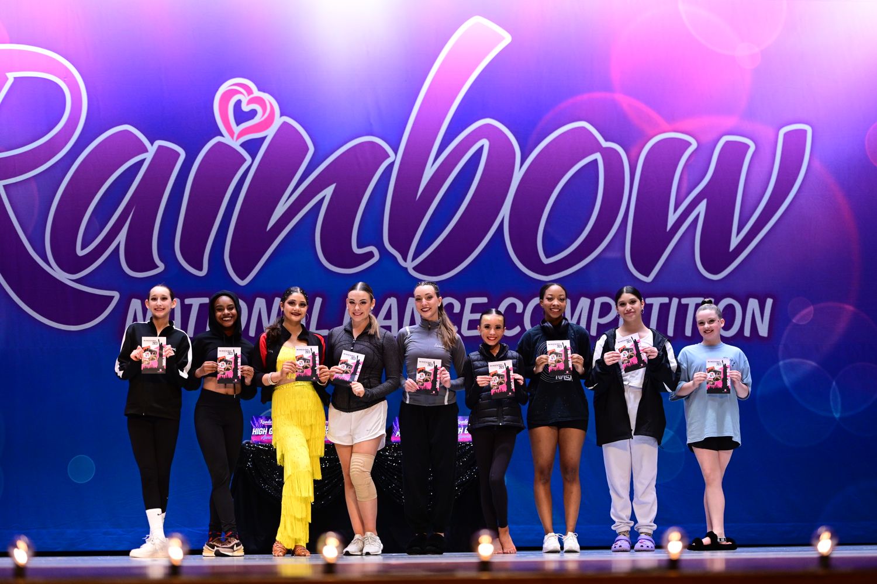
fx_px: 1949
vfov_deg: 17.1
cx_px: 438
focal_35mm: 80
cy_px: 292
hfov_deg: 25.4
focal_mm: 80
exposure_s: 1/800
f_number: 2.8
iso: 2500
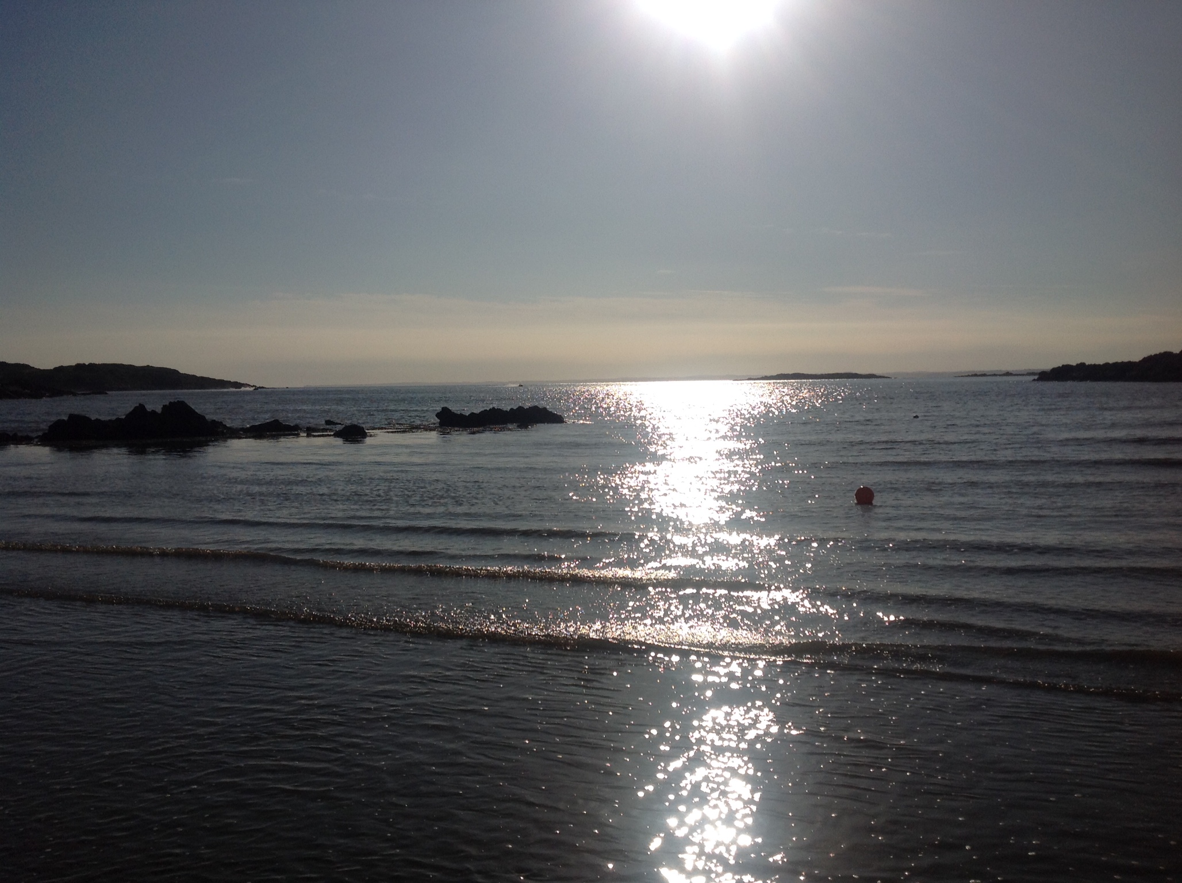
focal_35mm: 35
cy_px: 442
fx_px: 1193
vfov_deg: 40.6
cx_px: 591
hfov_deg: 52.7
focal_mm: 4.28
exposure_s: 1/15152
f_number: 2.4
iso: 50
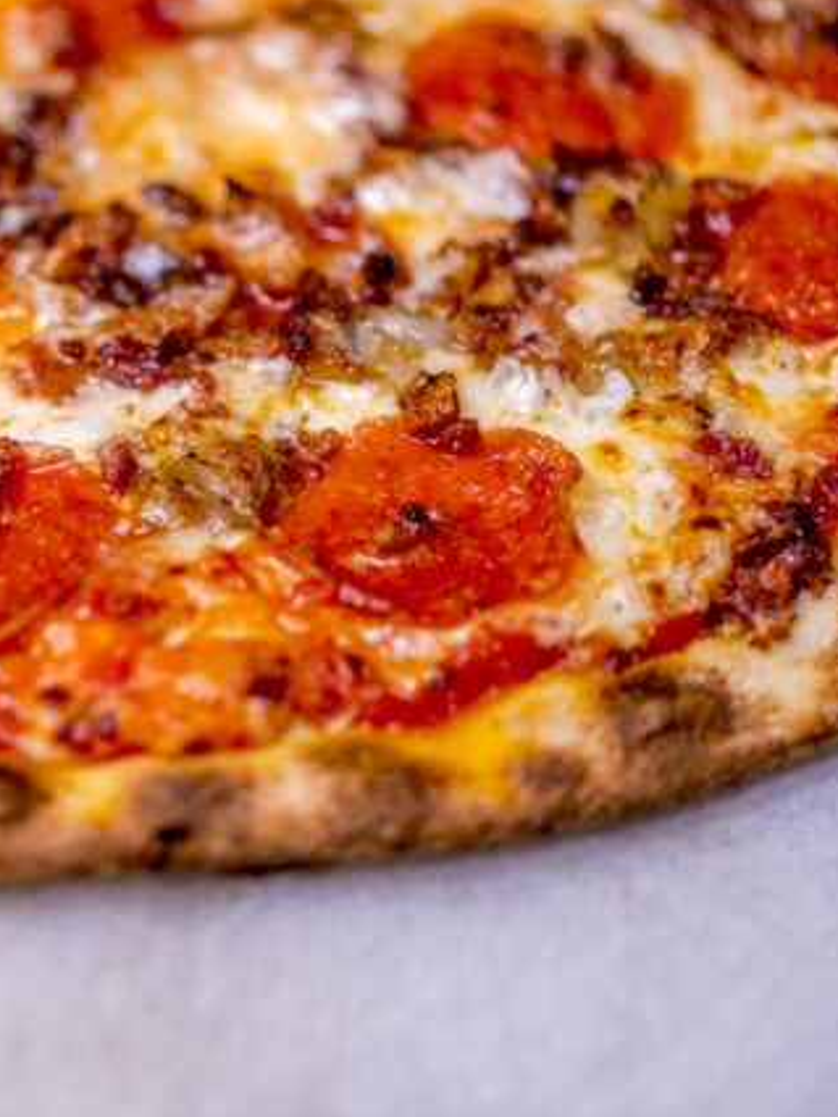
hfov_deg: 8.3
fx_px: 5743
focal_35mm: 178
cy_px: 478
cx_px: -50
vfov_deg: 11.1
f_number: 4
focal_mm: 105
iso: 500
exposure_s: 1/60
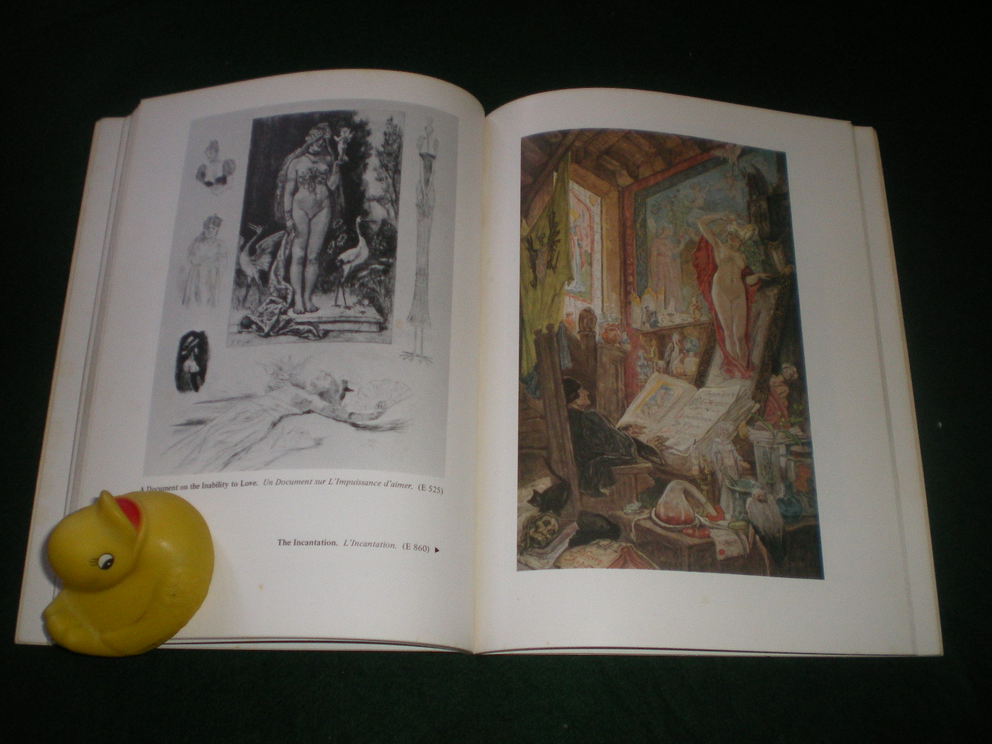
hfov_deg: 47.9
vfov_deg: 36.8
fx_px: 1118
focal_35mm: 39
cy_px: 368
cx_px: 489
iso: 200
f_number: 3.1
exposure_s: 1/50
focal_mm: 6.3
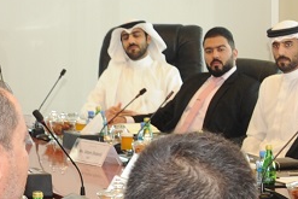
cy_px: 180
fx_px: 1607
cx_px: 448
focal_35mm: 194
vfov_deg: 7.1
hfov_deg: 10.2
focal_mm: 32
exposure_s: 1/60
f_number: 6.3
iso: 640
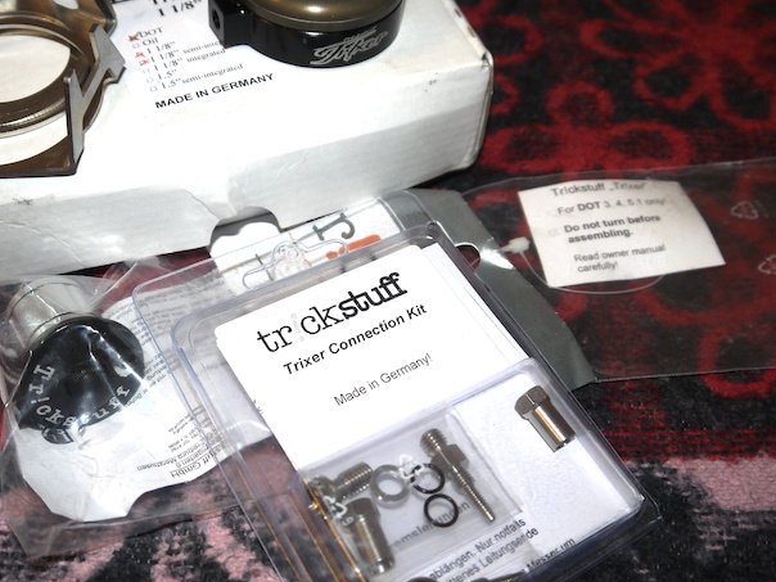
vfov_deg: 32.2
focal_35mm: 45
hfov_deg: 42.0
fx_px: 1009
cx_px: 349
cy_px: 272
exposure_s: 1/30
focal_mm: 17
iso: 100
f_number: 3.9
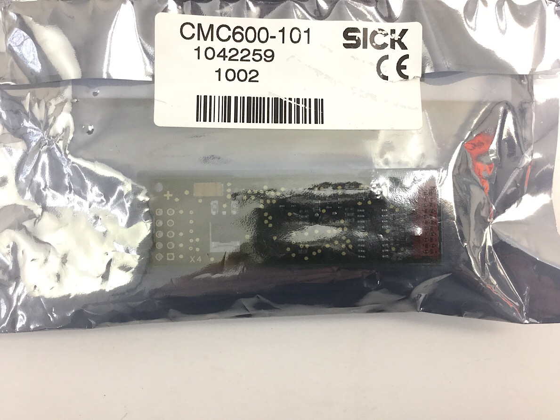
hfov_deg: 58.3
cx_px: 280
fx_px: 502
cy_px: 210
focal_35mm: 31
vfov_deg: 45.4
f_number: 2.4
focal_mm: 3.3
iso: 80
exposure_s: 1/33
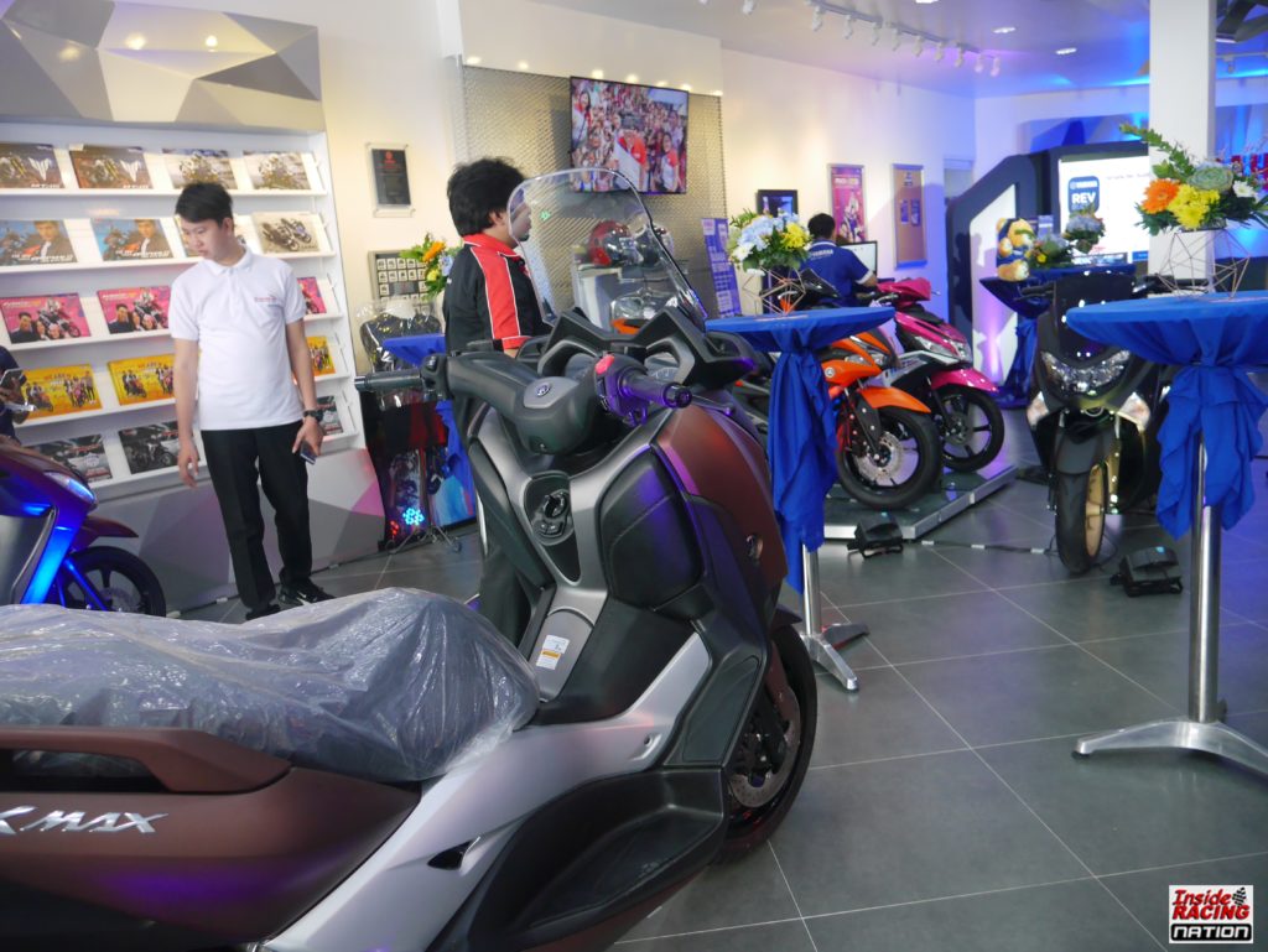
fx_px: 1026
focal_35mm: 28
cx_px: 634
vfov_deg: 49.8
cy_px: 476
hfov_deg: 63.4
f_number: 3.5
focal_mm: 14
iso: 500
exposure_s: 1/60
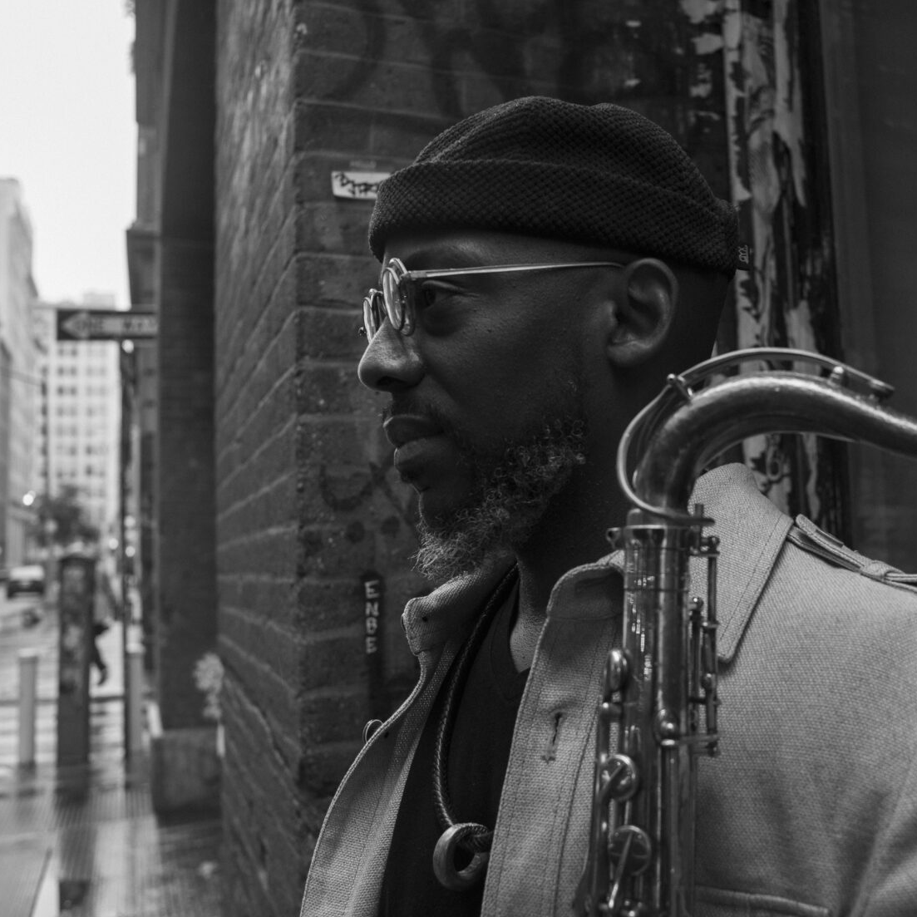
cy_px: 455
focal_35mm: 36
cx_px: 642
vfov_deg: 46.0
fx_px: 1079
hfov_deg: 45.1
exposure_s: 1/125
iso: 640
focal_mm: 28
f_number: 5
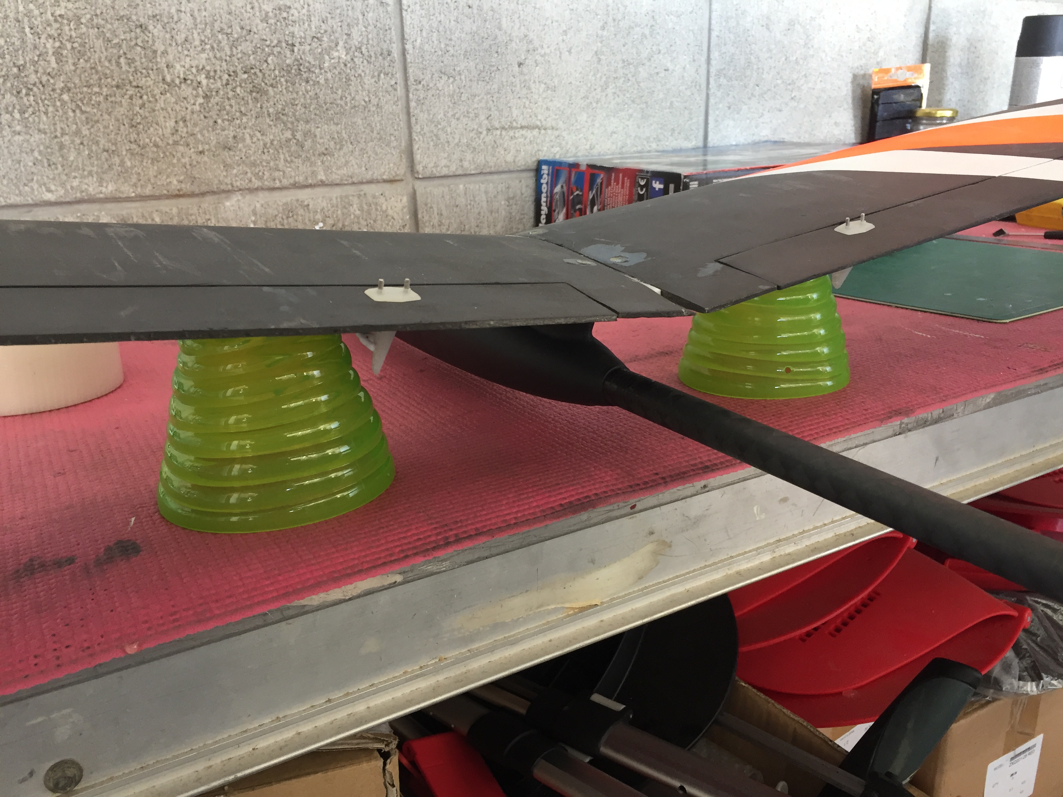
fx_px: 891
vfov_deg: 48.2
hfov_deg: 61.7
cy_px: 398
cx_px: 532
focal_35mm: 29
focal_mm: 4.15
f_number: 2.2
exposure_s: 1/33
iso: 100
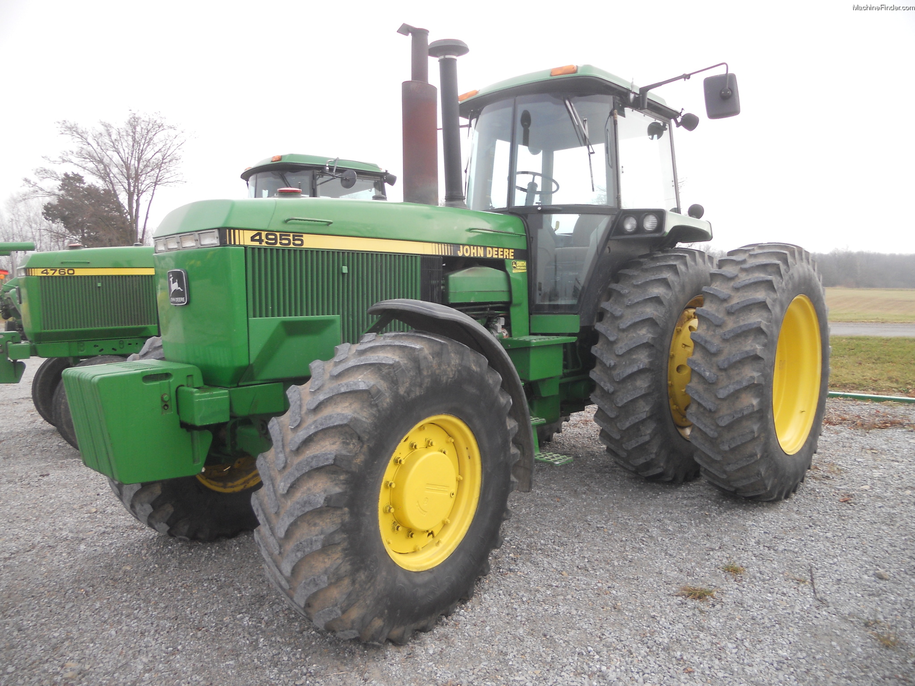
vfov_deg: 51.4
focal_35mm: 27
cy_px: 343
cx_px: 458
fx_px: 714
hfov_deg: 65.3
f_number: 3.2
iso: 80
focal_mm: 4.9
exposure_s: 1/40
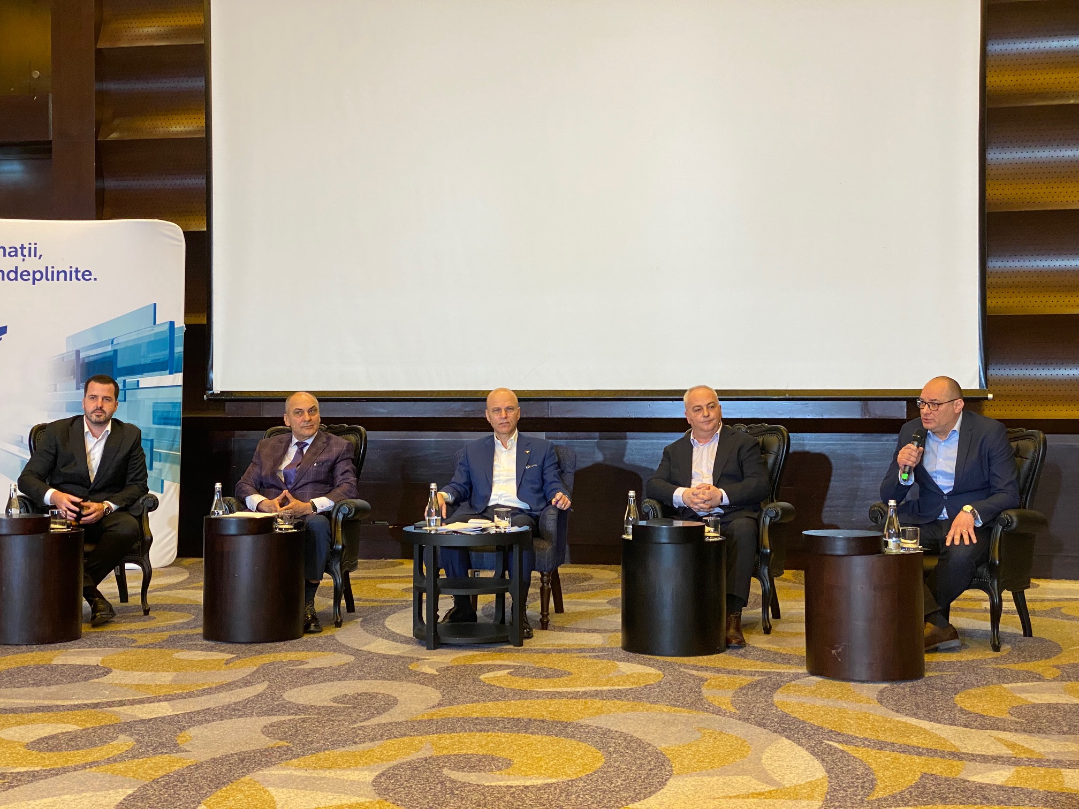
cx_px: 540
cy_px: 404
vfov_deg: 28.0
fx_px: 1621
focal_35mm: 52
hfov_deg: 36.8
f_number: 2
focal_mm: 6
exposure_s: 1/50
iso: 100
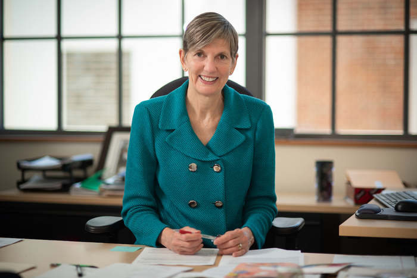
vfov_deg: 16.1
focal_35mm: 85
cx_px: 208
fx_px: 985
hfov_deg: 23.9
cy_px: 139
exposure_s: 1/160
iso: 64
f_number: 1.8
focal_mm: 85
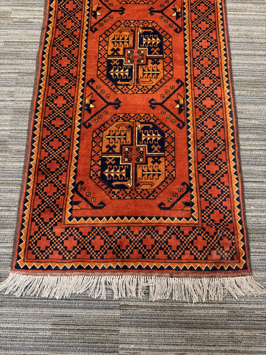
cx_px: 133
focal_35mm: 24
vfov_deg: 71.6
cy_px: 178
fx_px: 246
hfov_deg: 56.8
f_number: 1.78
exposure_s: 1/60
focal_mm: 6.76
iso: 500
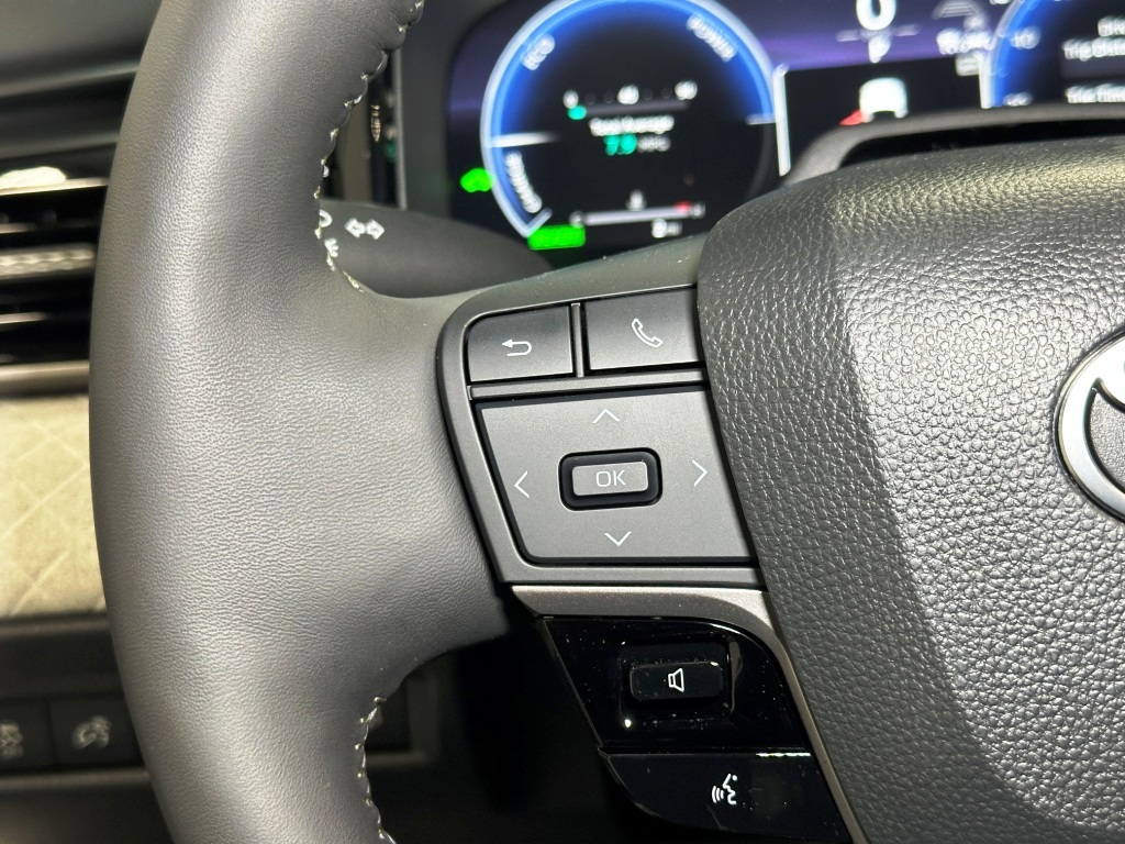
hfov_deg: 39.7
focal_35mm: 48
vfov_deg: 30.3
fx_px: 1560
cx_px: 562
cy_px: 422
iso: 320
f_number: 1.78
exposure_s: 1/40
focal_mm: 6.86
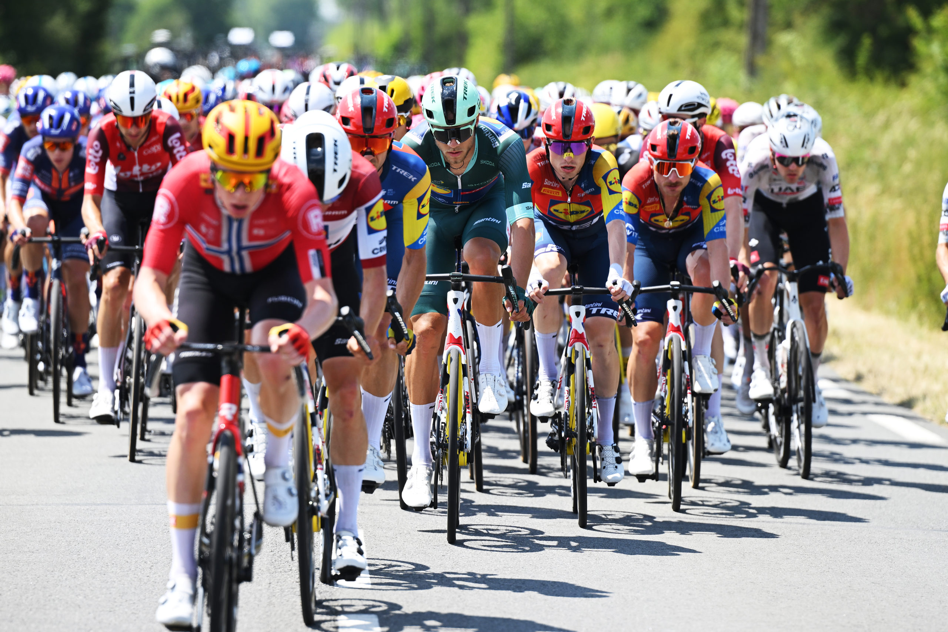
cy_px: 316
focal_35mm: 300
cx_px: 474
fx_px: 7897
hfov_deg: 6.9
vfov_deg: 4.6
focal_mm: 200
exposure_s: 1/1000
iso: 125
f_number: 3.5
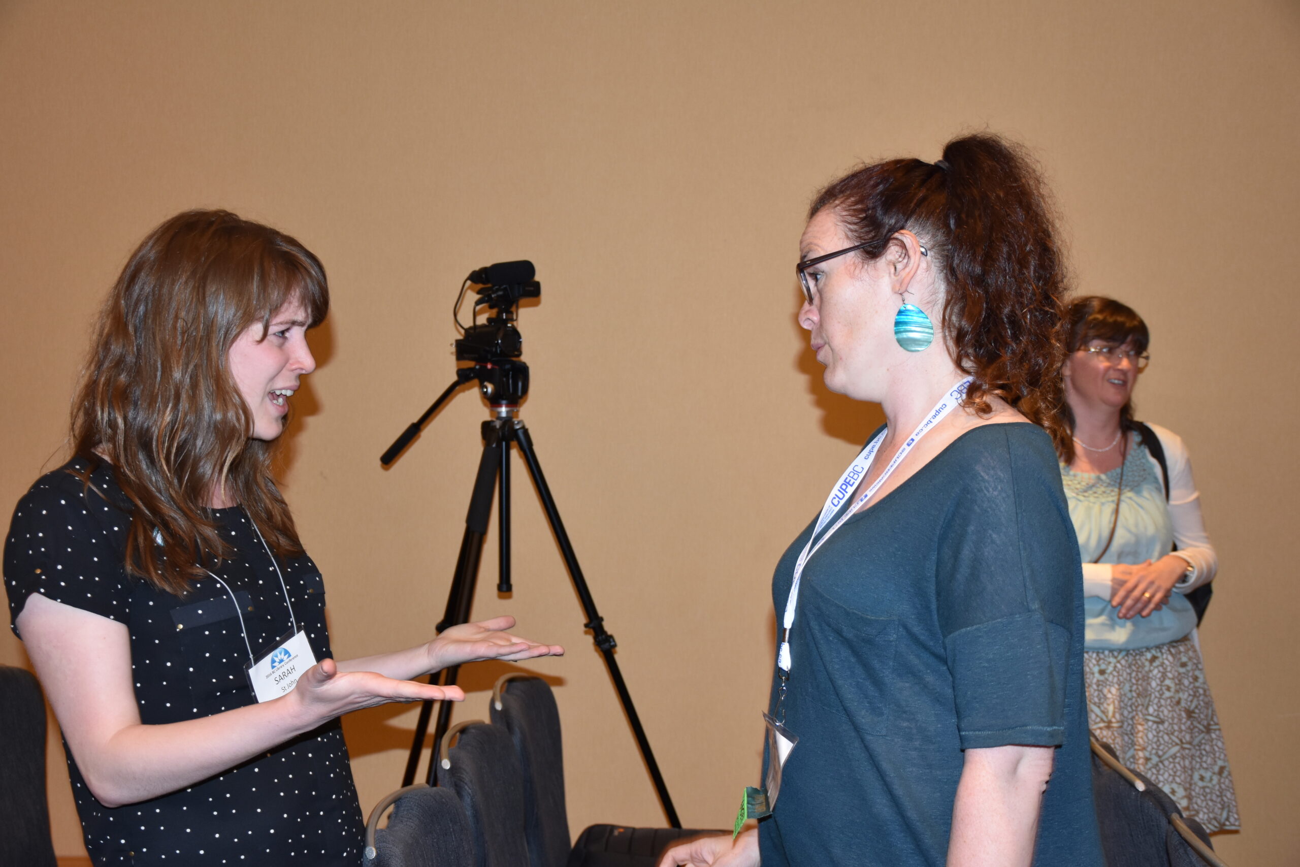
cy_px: 434
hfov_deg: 43.6
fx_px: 1625
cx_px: 650
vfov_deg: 29.9
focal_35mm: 45
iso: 640
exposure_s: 1/60
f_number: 4.5
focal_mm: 30
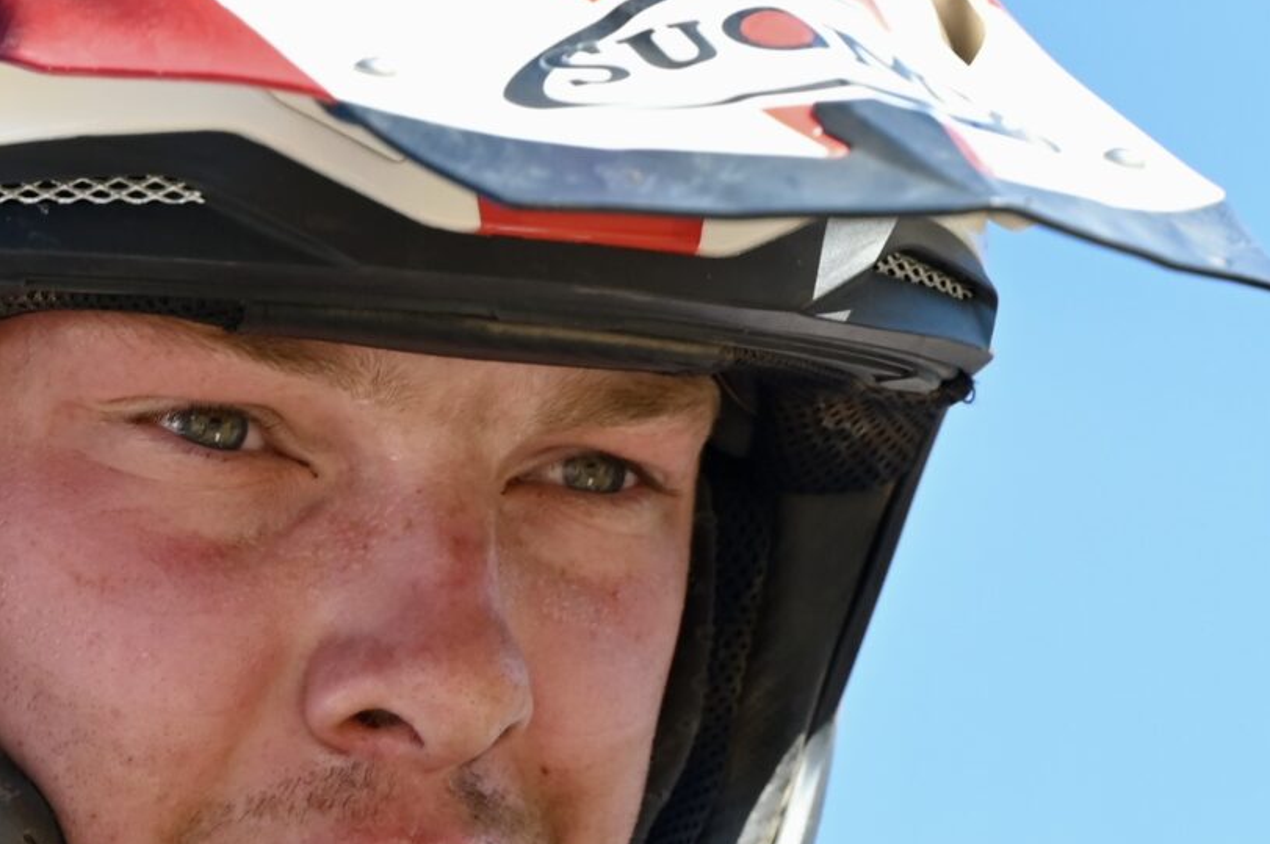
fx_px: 7788
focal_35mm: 221
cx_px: 650
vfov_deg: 6.2
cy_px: 841
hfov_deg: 9.3
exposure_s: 1/1000
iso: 320
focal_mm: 70
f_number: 5
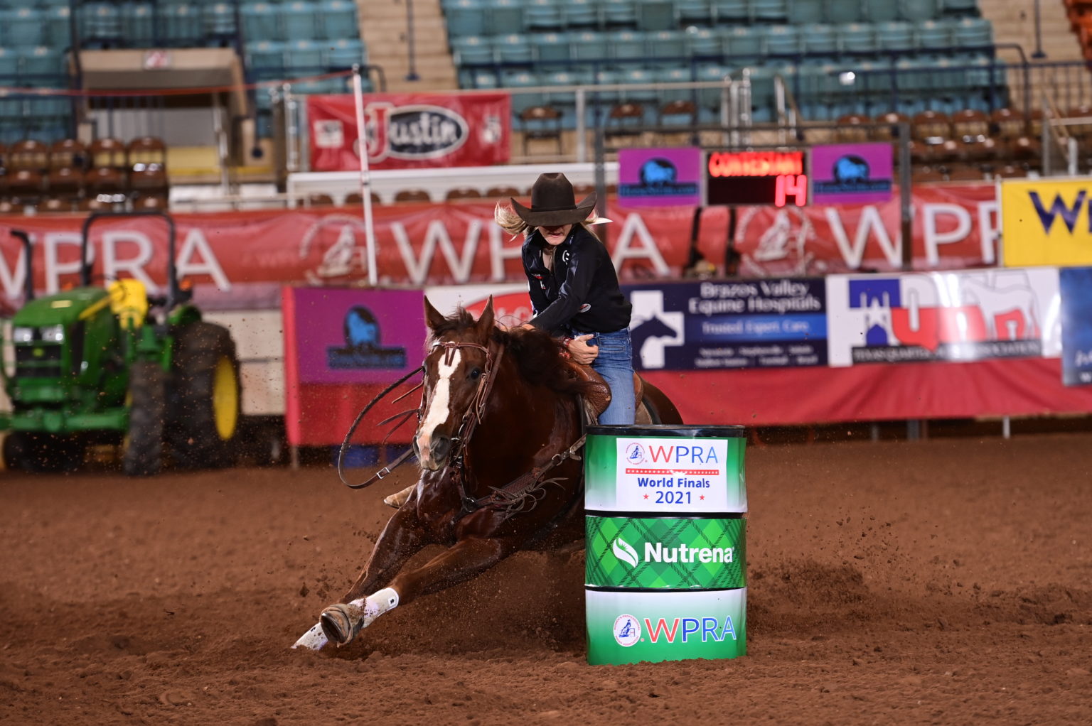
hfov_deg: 10.1
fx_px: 6184
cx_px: 546
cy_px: 363
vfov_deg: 6.7
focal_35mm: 204
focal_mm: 170
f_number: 4
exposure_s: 1/250
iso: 800
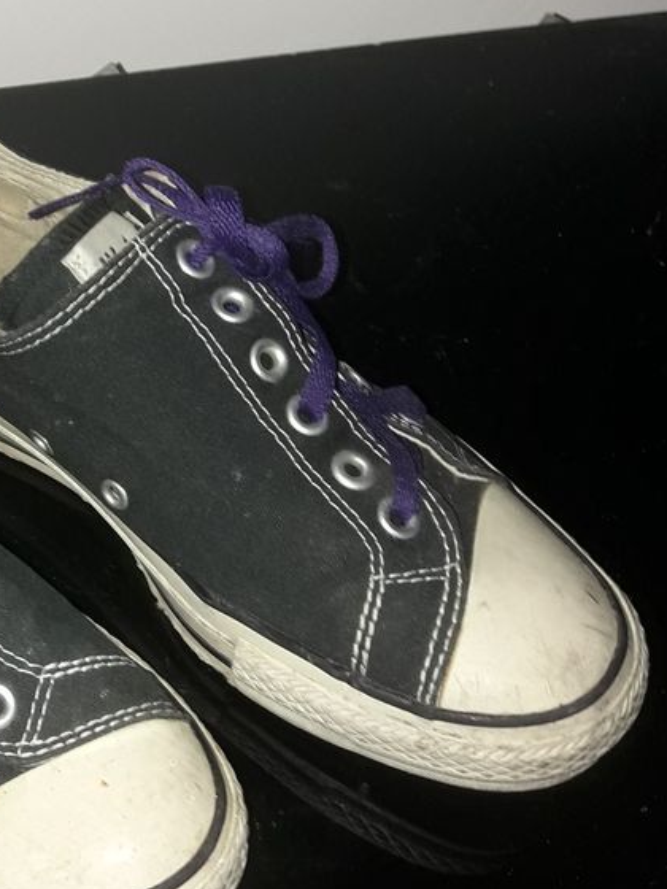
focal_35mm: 60
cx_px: 8
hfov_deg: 23.4
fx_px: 1541
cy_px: 478
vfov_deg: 32.2
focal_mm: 3.7
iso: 50
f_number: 1.9
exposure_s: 1/30
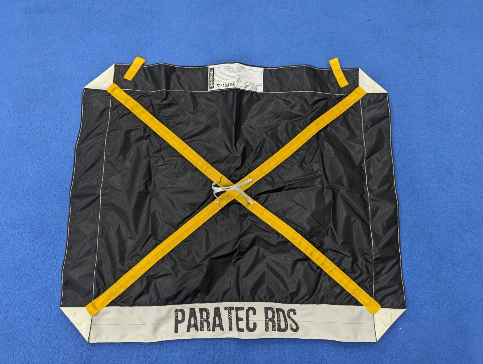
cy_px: 182
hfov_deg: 71.5
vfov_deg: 56.9
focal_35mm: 24
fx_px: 335
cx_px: 242
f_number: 1.85
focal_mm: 6.81
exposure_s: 1/25
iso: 66
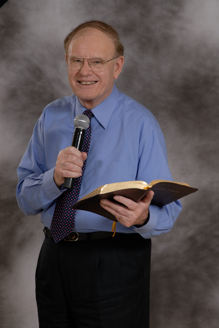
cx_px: 110
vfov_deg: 13.7
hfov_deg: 9.2
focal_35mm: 150
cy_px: 164
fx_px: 1365
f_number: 8
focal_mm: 100
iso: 100
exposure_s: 1/160
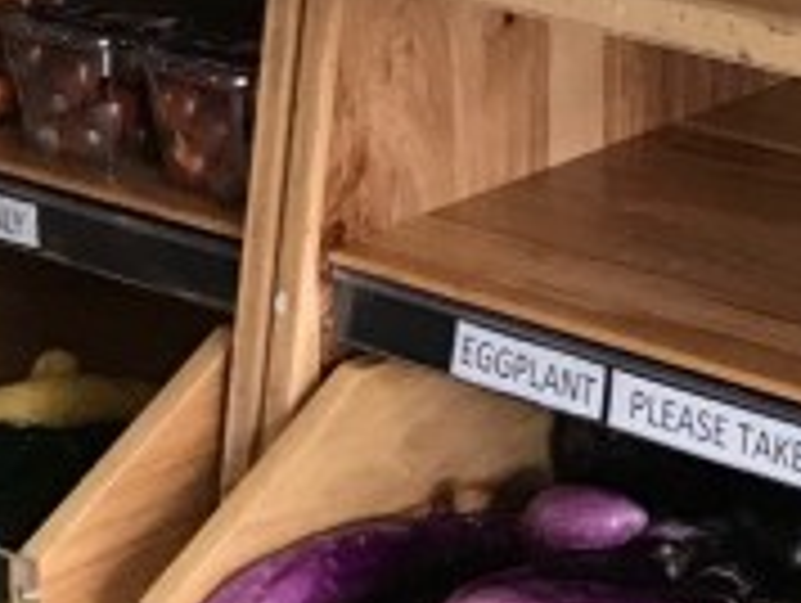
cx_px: 914
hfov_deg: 12.0
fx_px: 3731
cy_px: -626
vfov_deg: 8.7
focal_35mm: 161
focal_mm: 3.99
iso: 32
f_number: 1.8
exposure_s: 1/24
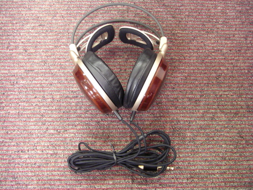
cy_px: 95
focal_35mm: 44
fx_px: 322
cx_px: 126
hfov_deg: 42.9
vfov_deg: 32.9
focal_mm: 7.4
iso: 400
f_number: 3.5
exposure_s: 1/8
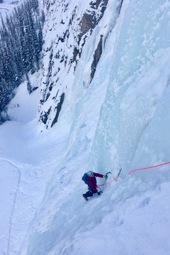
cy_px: 125
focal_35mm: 31
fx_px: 220
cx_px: 97
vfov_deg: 60.3
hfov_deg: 42.2
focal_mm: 4.15
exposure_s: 1/662
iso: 32
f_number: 2.2
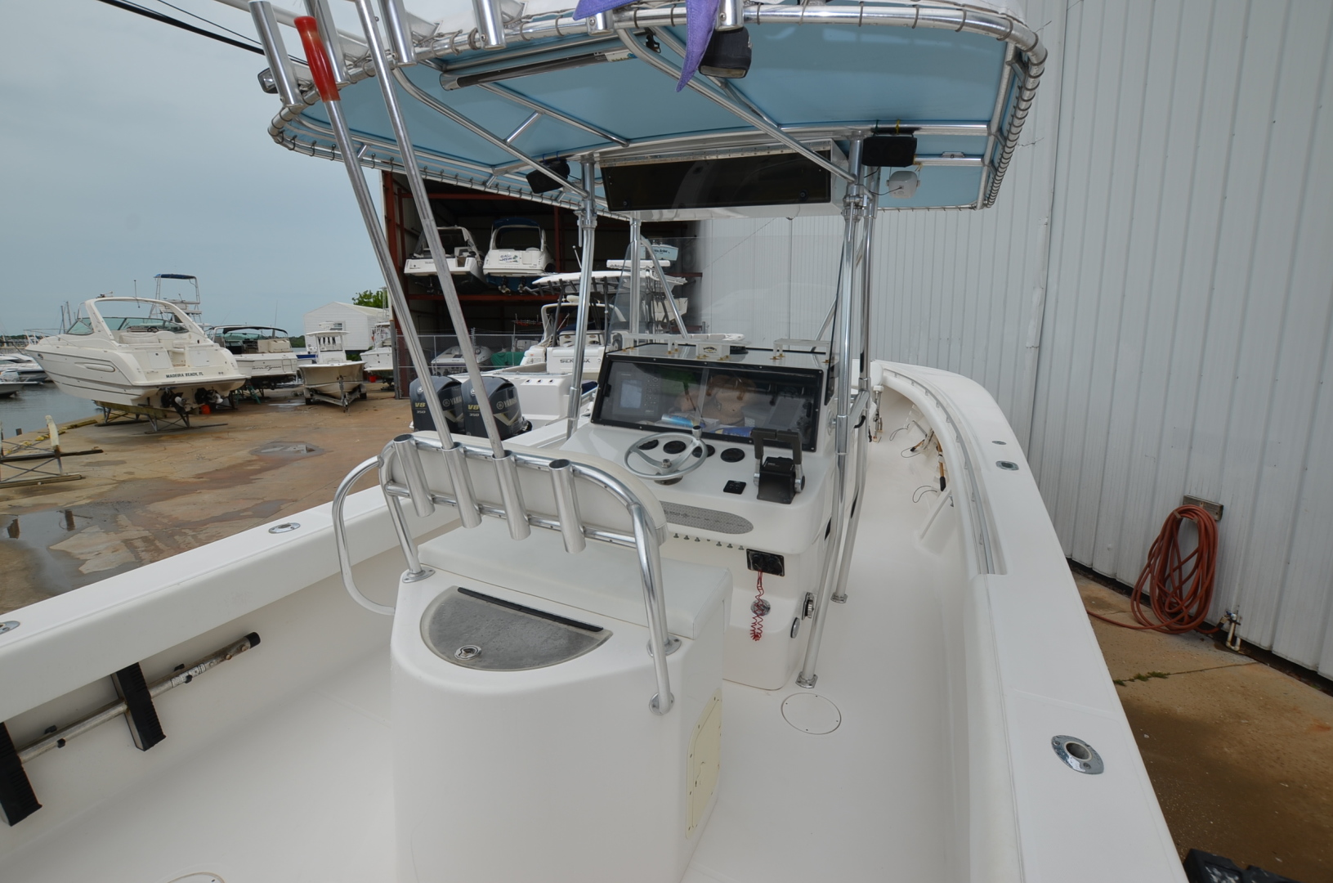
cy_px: 442
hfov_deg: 100.5
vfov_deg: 77.1
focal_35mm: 15
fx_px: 554
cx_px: 666
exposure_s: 1/250
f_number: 8
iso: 100
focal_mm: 10
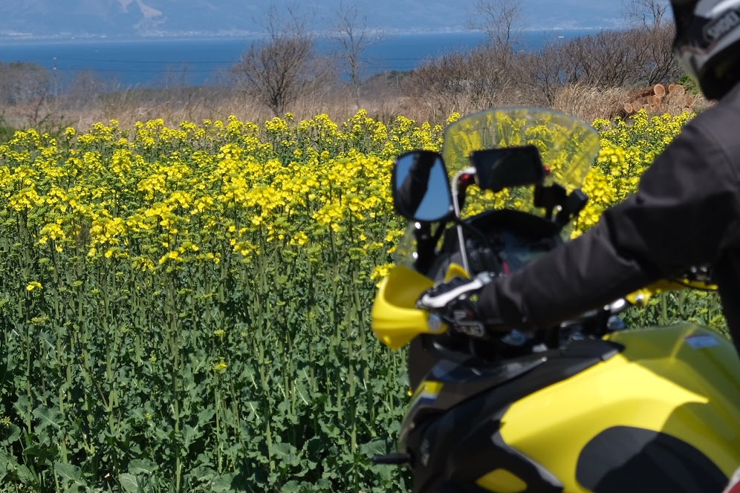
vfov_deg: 9.2
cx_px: 529
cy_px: 88
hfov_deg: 13.8
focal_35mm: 148
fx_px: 3042
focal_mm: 55
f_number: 5.6
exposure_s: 1/800
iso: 160
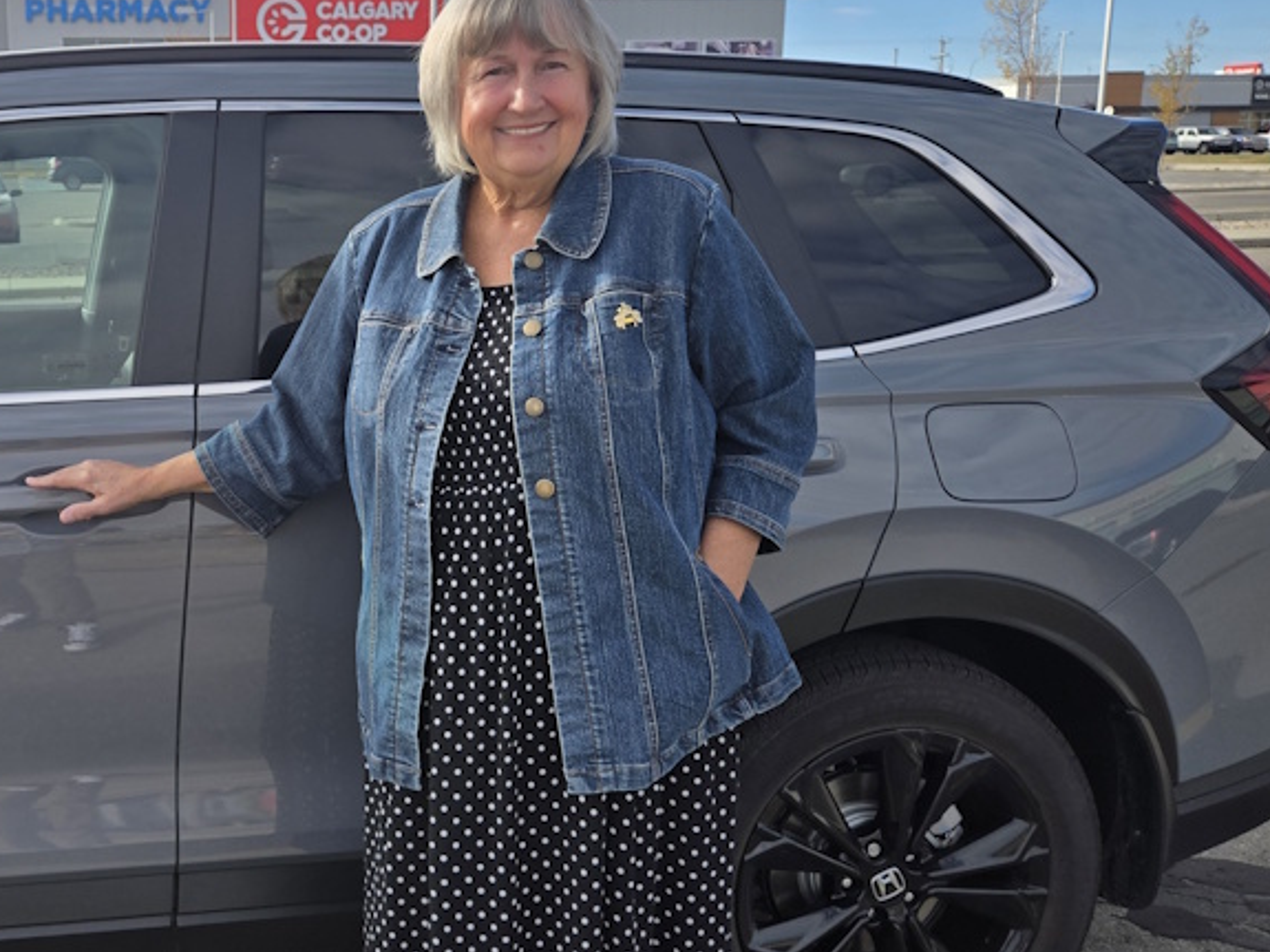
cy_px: 417
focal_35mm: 40
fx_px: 1467
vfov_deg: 35.9
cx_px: 241
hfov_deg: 44.4
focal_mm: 5.4
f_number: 1.8
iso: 25
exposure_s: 1/1989
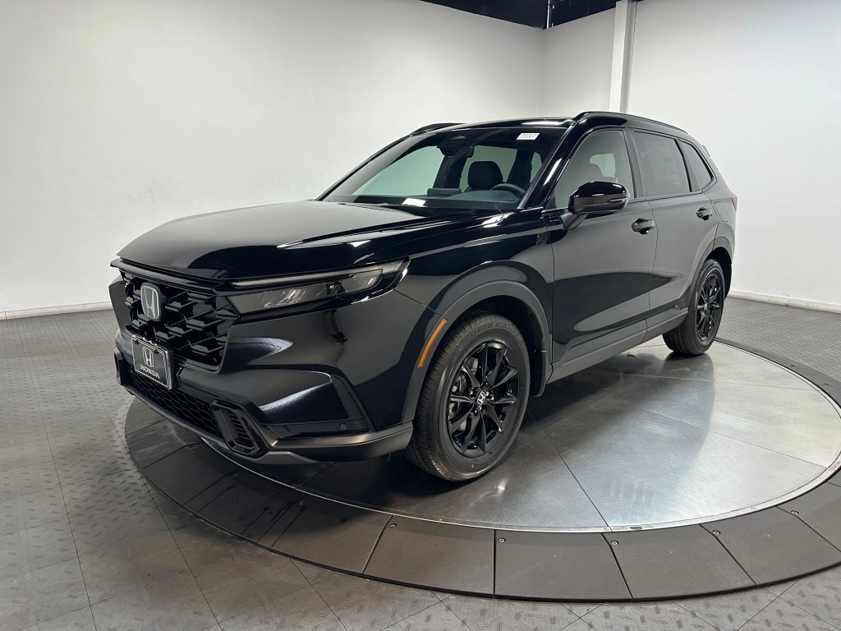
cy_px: 316
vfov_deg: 56.8
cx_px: 420
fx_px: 583
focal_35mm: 24
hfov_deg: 71.6
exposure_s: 1/60
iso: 320
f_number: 1.78
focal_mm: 6.86
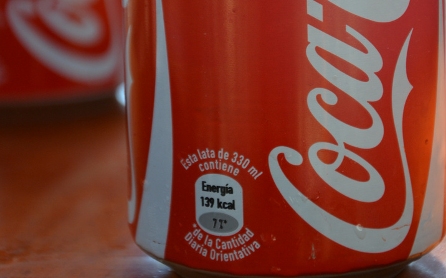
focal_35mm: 226
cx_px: 223
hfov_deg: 9.3
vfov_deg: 5.8
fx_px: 2746
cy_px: -4
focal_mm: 98
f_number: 5.6
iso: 320
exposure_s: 1/125
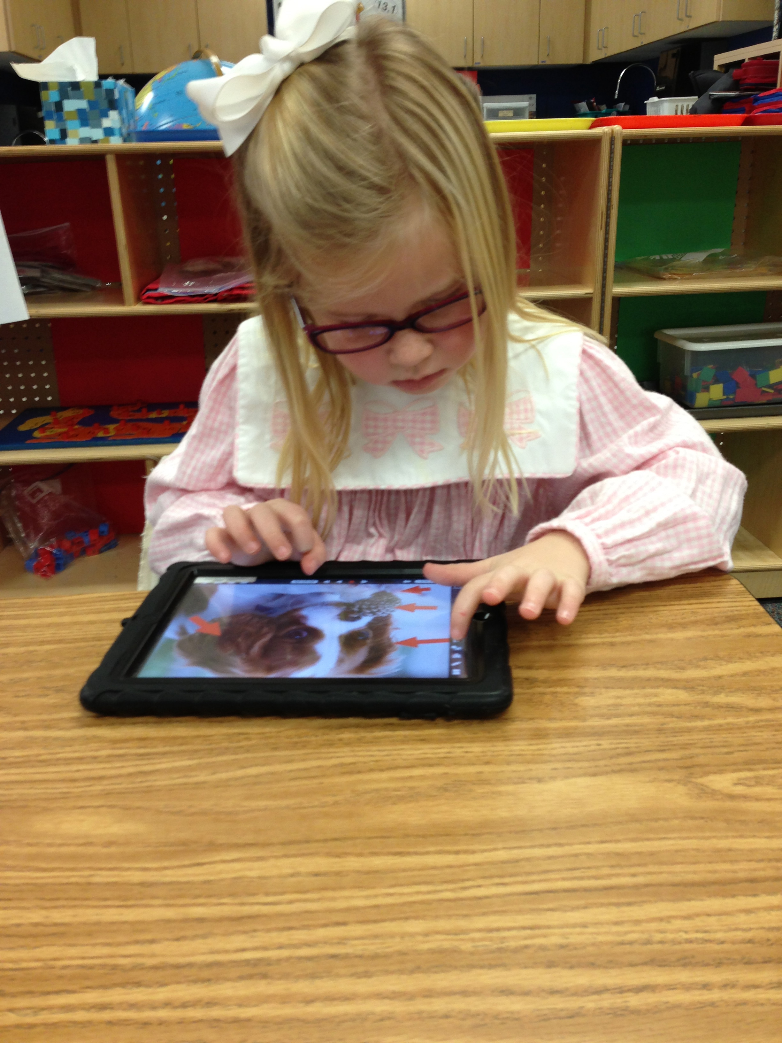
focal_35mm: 33
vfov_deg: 55.4
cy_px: 522
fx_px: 994
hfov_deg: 42.9
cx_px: 391
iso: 80
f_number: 2.4
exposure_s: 1/20
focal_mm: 4.13
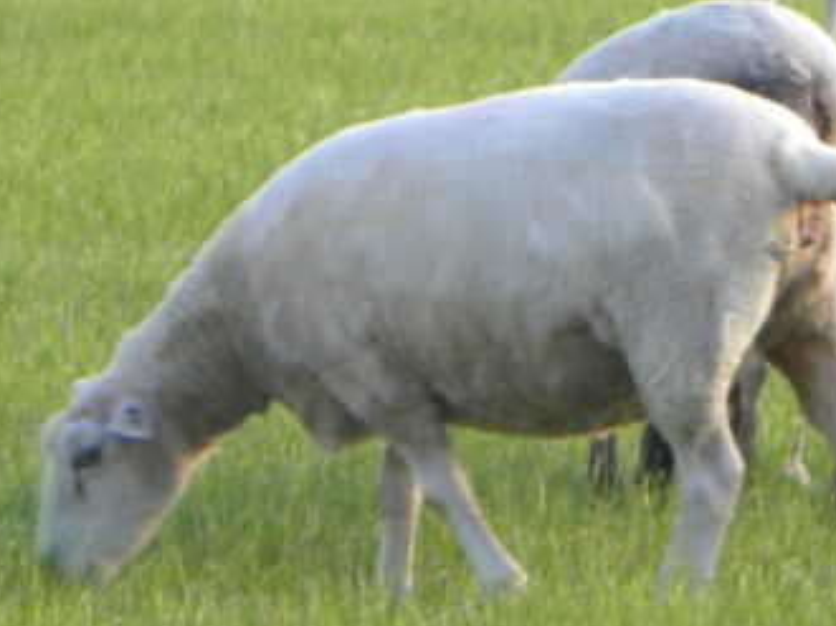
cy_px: 241
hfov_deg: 2.2
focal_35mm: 904
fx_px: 21816
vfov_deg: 1.6
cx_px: 973
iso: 97
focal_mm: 51.8
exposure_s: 1/99.8
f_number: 4.5
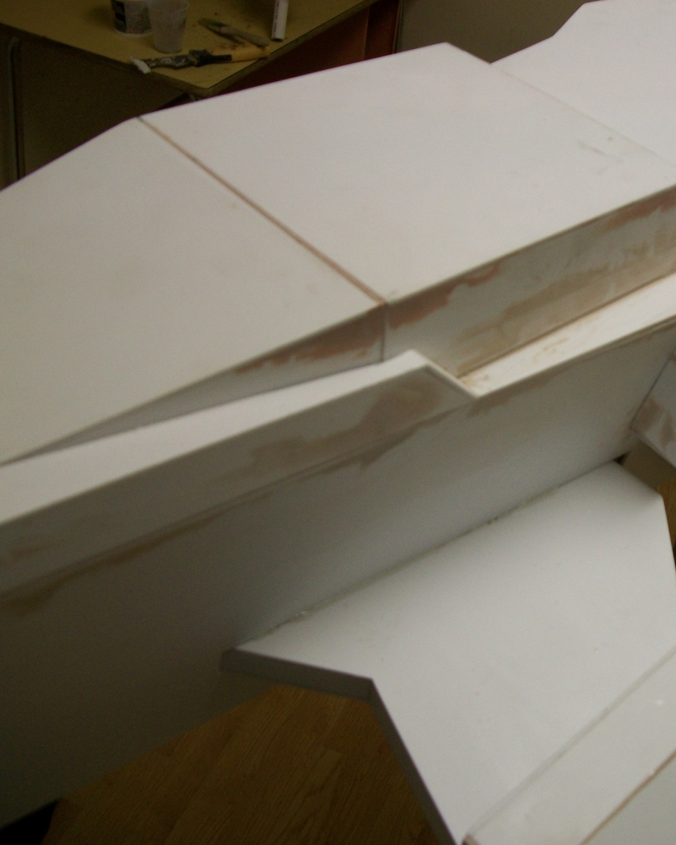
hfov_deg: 33.6
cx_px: 570
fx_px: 1075
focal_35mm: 43
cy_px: 421
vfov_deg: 42.9
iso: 80
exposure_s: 1/50
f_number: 2.9
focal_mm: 5.7
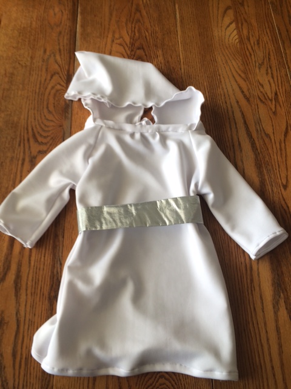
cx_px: 146
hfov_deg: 48.2
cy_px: 194
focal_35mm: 29
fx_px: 325
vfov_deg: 61.7
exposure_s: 1/60
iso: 40
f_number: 2.2
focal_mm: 4.15
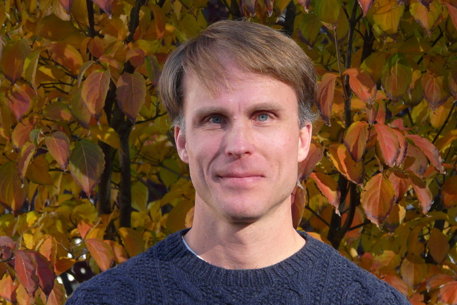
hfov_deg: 11.0
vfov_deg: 7.3
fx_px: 2374
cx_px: 228
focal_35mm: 187
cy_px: 170
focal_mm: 29.4
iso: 100
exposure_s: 1/200
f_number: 3.6
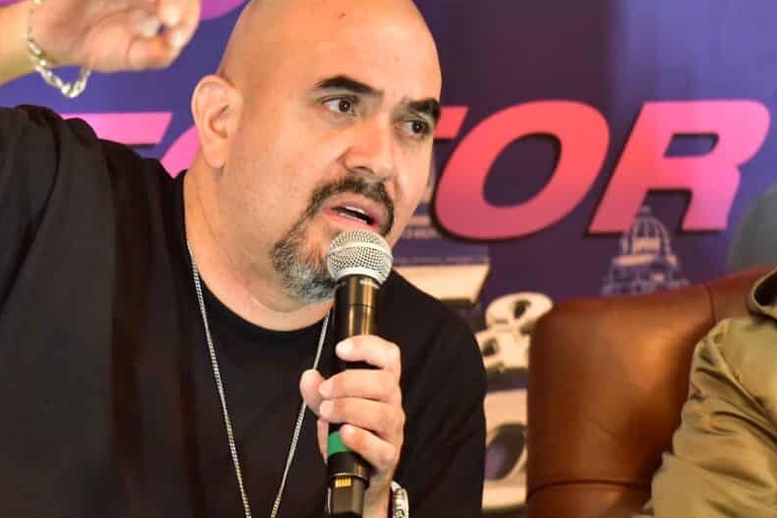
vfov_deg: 4.0
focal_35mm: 342
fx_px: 7381
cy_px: 161
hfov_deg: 6.0
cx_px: 188
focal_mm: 175
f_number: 3.2
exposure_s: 1/160
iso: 4000
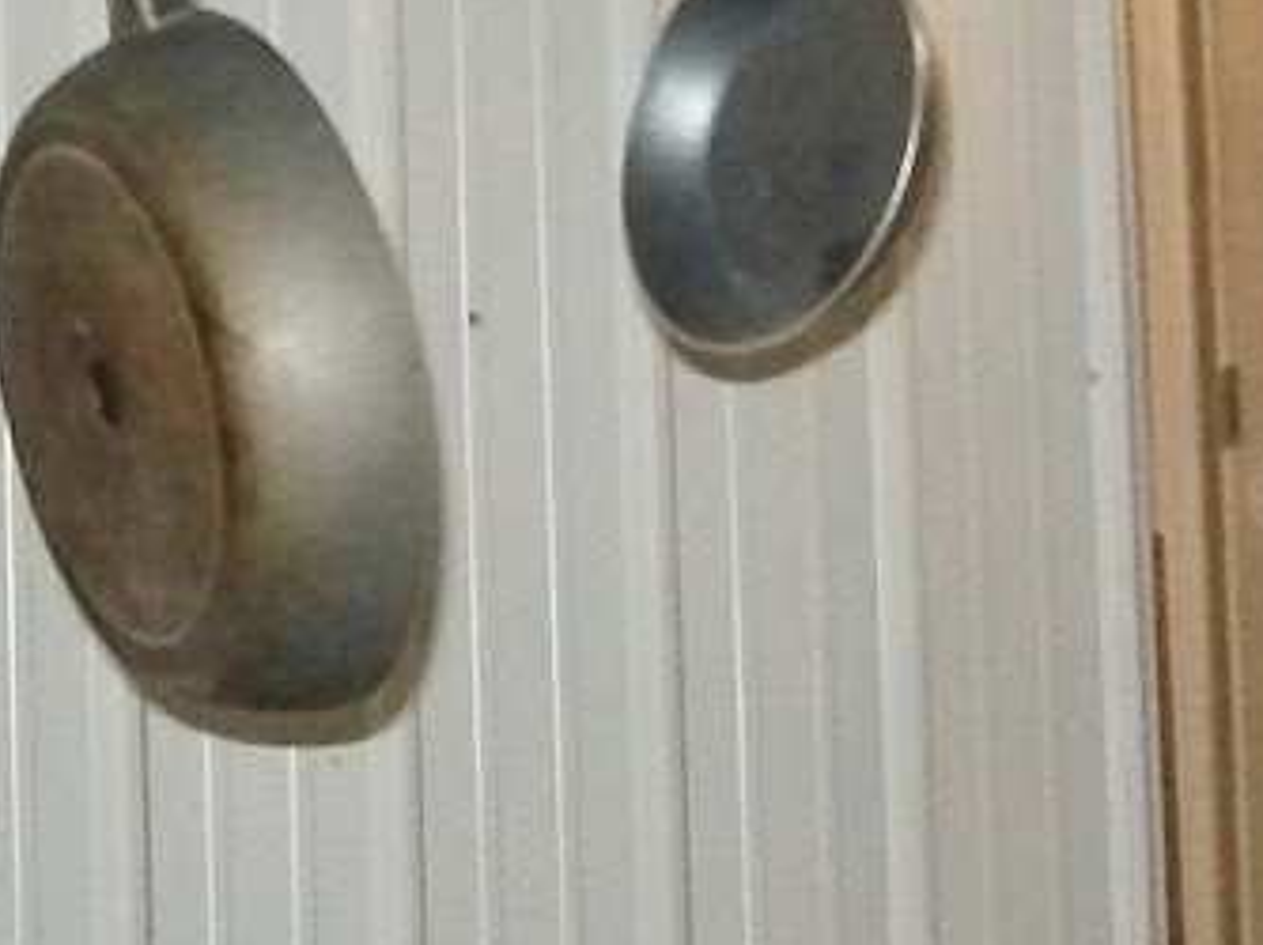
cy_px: -438
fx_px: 5031
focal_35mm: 138
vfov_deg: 10.4
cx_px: 166
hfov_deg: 14.2
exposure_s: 1/30
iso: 240
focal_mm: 6
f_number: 2.7
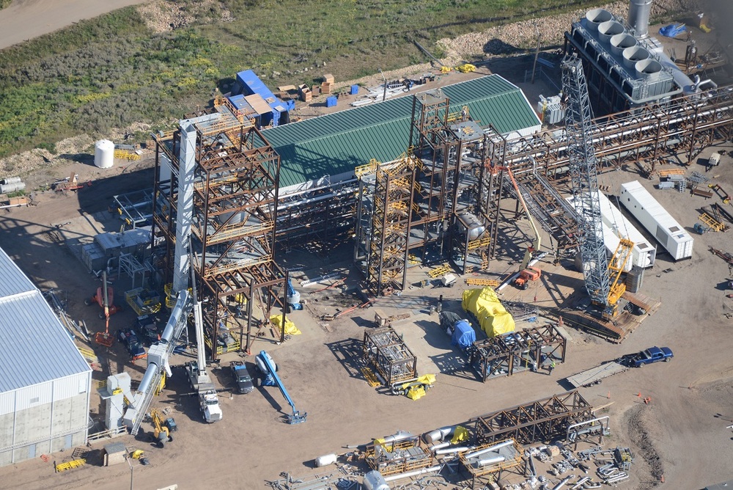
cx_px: 366
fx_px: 4278
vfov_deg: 6.6
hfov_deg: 9.8
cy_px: 245
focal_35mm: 210
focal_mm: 210
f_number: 5.6
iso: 400
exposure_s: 1/1250
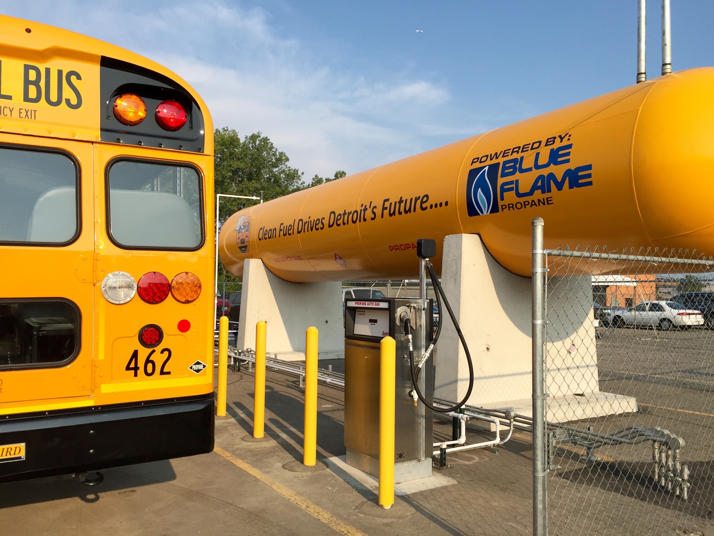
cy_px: 268
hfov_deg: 61.7
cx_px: 357
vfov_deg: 48.2
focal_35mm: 29
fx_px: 598
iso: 32
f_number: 2.2
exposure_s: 1/1721
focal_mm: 4.15
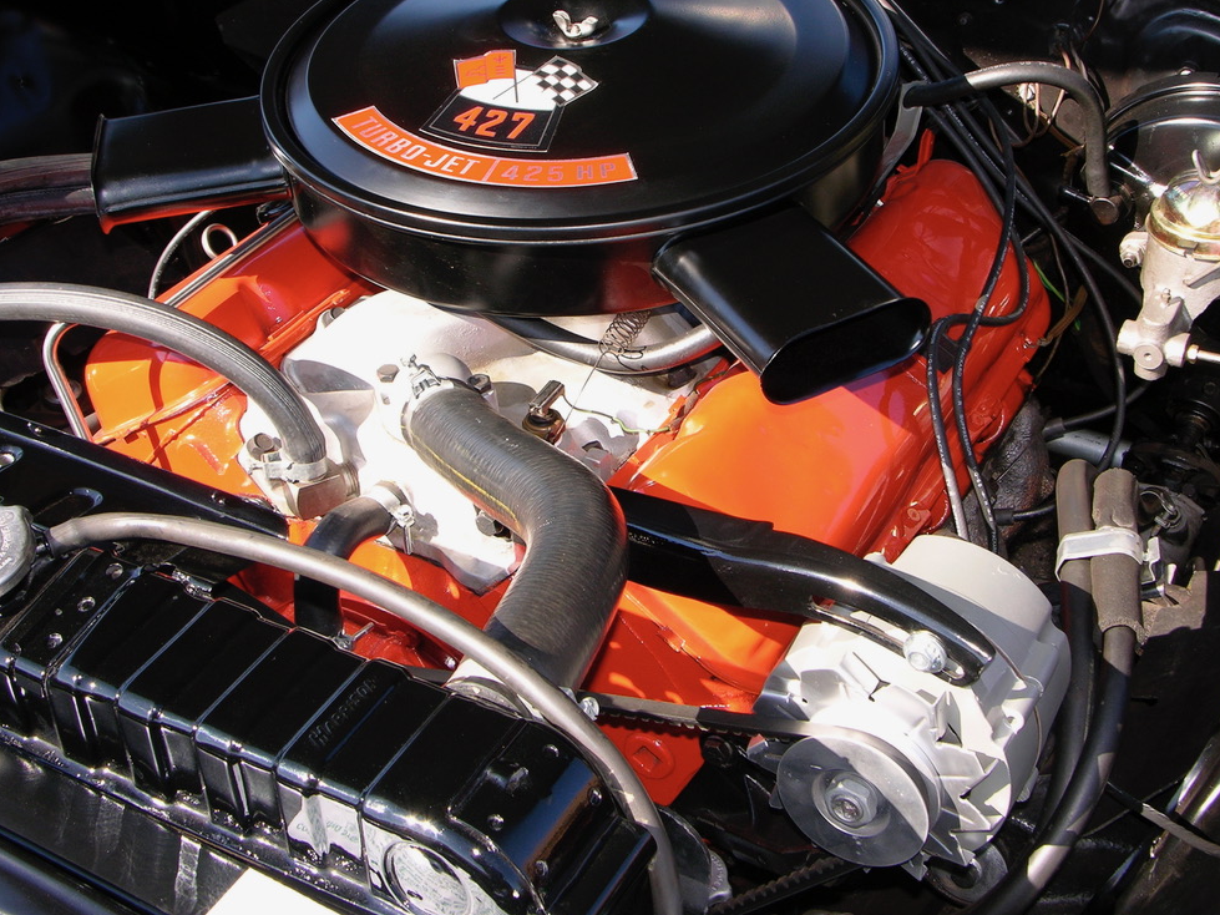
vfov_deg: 28.4
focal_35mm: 51
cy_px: 335
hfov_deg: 37.5
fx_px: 1797
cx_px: 593
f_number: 5.7
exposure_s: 1/60
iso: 50
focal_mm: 10
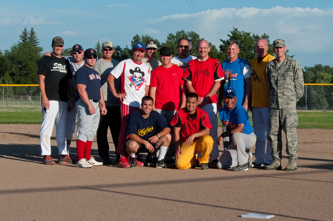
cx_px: 166
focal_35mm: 120
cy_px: 110
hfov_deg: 17.1
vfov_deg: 11.4
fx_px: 1109
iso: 1600
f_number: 22
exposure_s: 1/800
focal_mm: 80
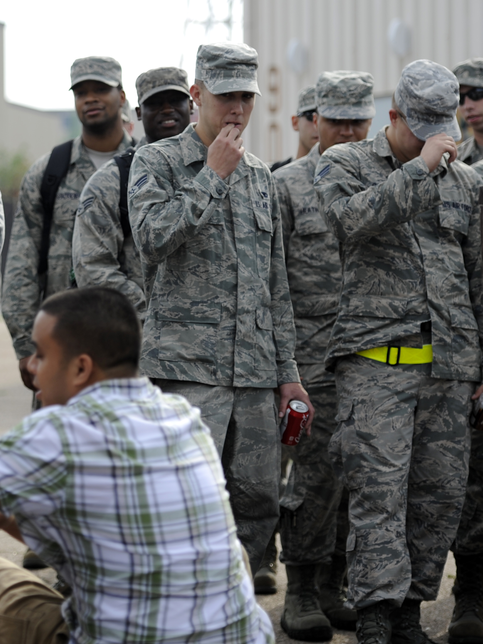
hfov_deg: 11.1
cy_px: 322
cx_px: 121
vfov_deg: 14.8
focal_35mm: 133
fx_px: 2474
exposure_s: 1/1250
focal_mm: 92
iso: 160
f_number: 2.8
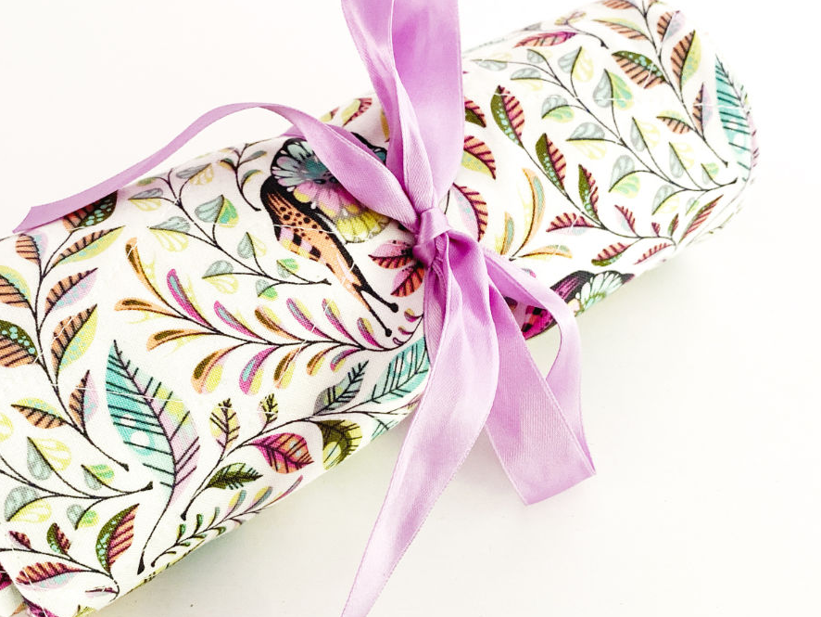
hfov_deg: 42.7
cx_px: 322
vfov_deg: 32.8
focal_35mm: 44
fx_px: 1044
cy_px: 357
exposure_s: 1/60
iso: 320
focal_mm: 4.2
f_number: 1.8
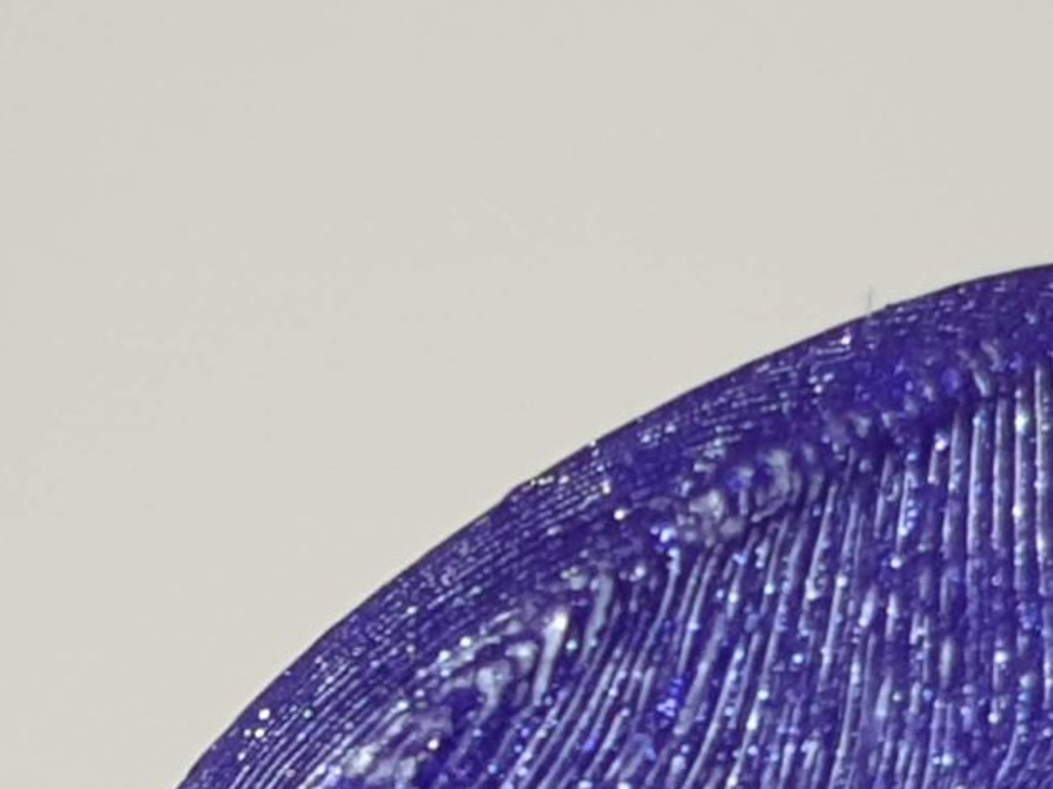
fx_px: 3193
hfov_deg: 18.7
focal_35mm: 105
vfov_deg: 13.7
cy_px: 955
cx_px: 324
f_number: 2.4
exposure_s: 1/50
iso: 100
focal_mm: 4.3
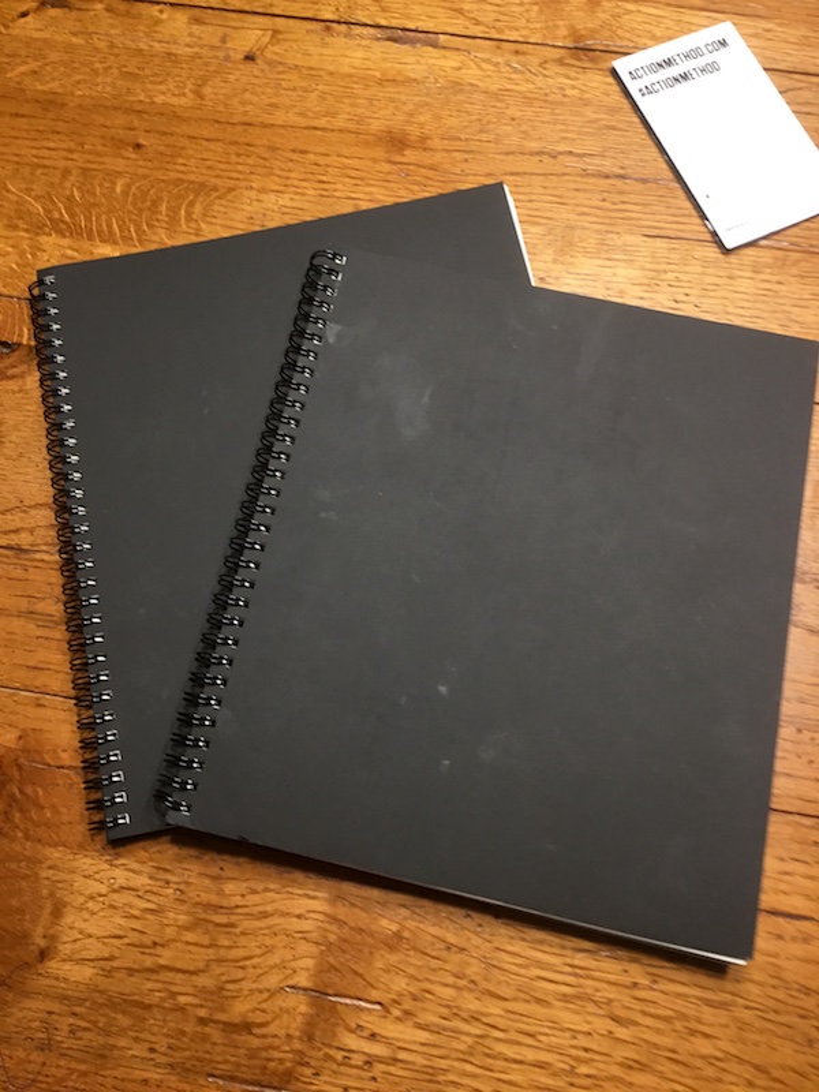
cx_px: 410
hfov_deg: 45.4
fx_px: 978
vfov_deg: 58.4
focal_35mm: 31
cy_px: 546
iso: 80
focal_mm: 3.3
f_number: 2.4
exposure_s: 1/30
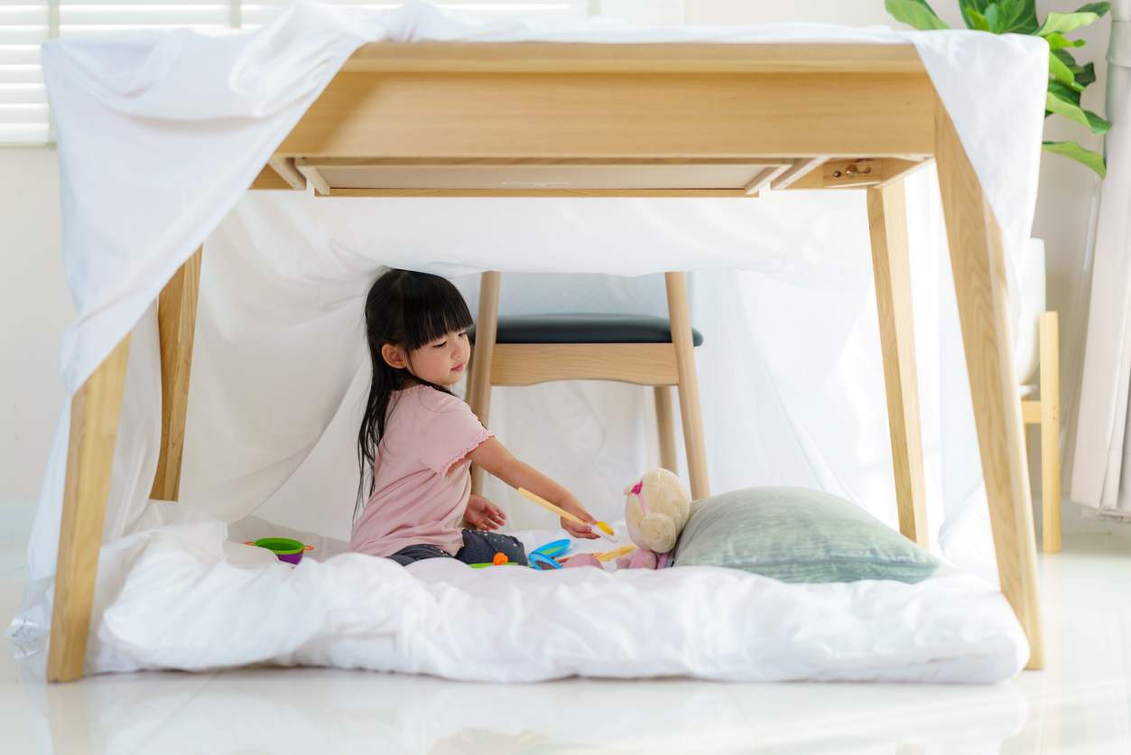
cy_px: 378
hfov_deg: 36.2
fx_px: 1728
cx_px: 566
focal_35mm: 55
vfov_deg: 24.6
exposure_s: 1/200
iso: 200
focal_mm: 55
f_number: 1.8
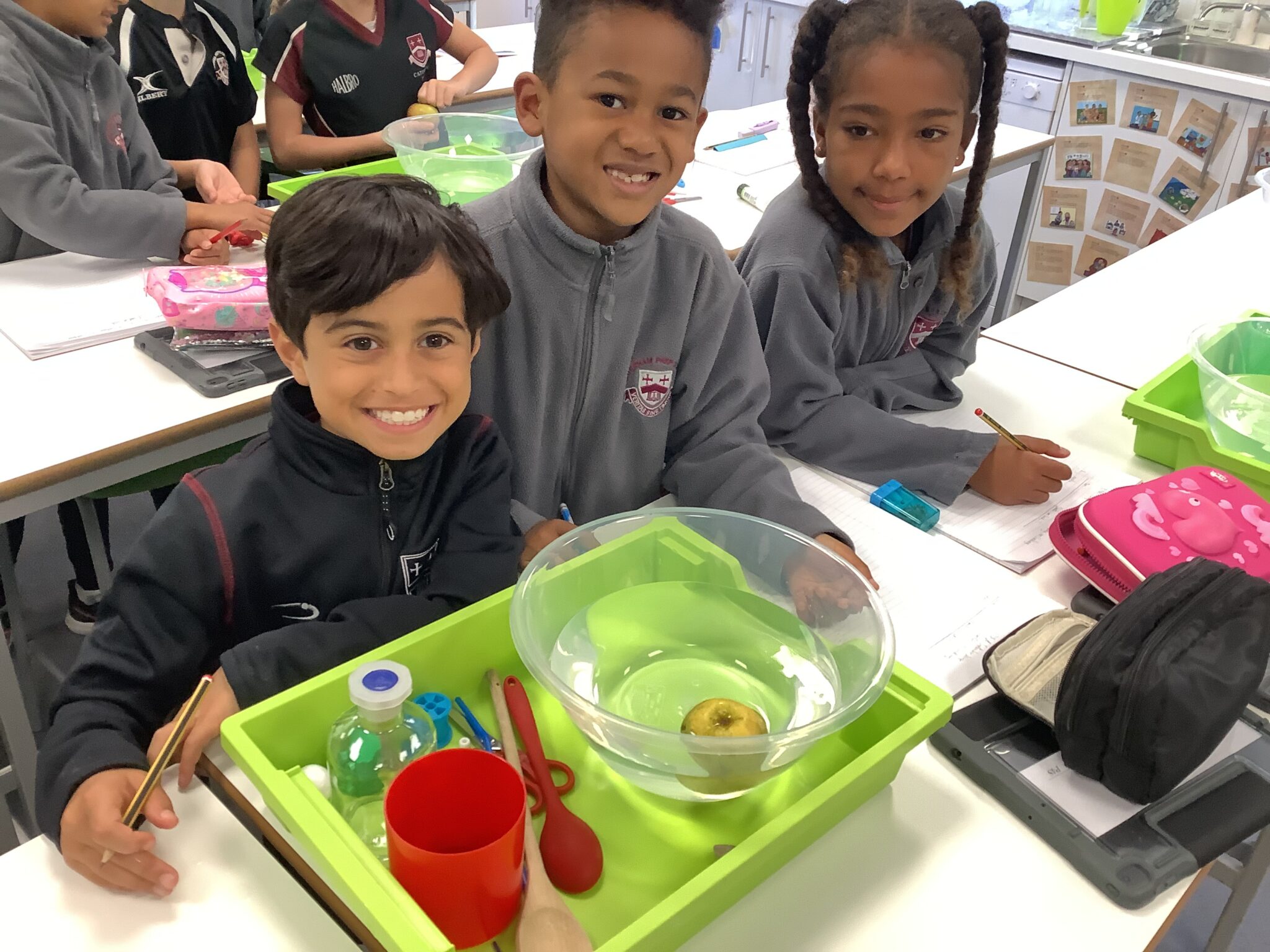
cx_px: 635
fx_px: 1137
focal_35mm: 31
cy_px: 476
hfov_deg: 58.4
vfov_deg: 45.4
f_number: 2.4
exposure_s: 1/60
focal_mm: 3.3
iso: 160
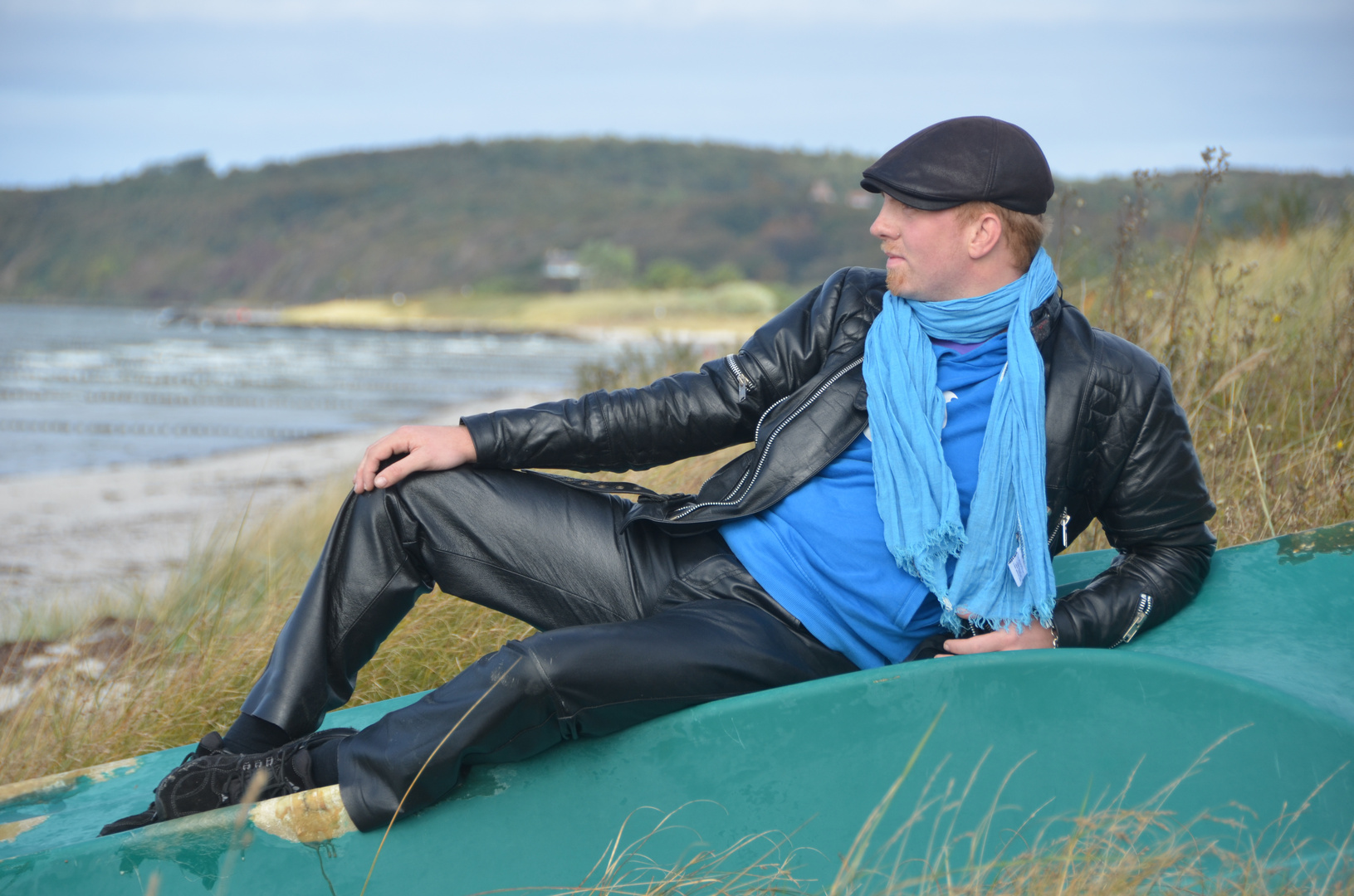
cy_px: 448
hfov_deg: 13.1
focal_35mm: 158
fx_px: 5911
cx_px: 677
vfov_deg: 8.7
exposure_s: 1/500
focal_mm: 105
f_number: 5.6
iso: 200
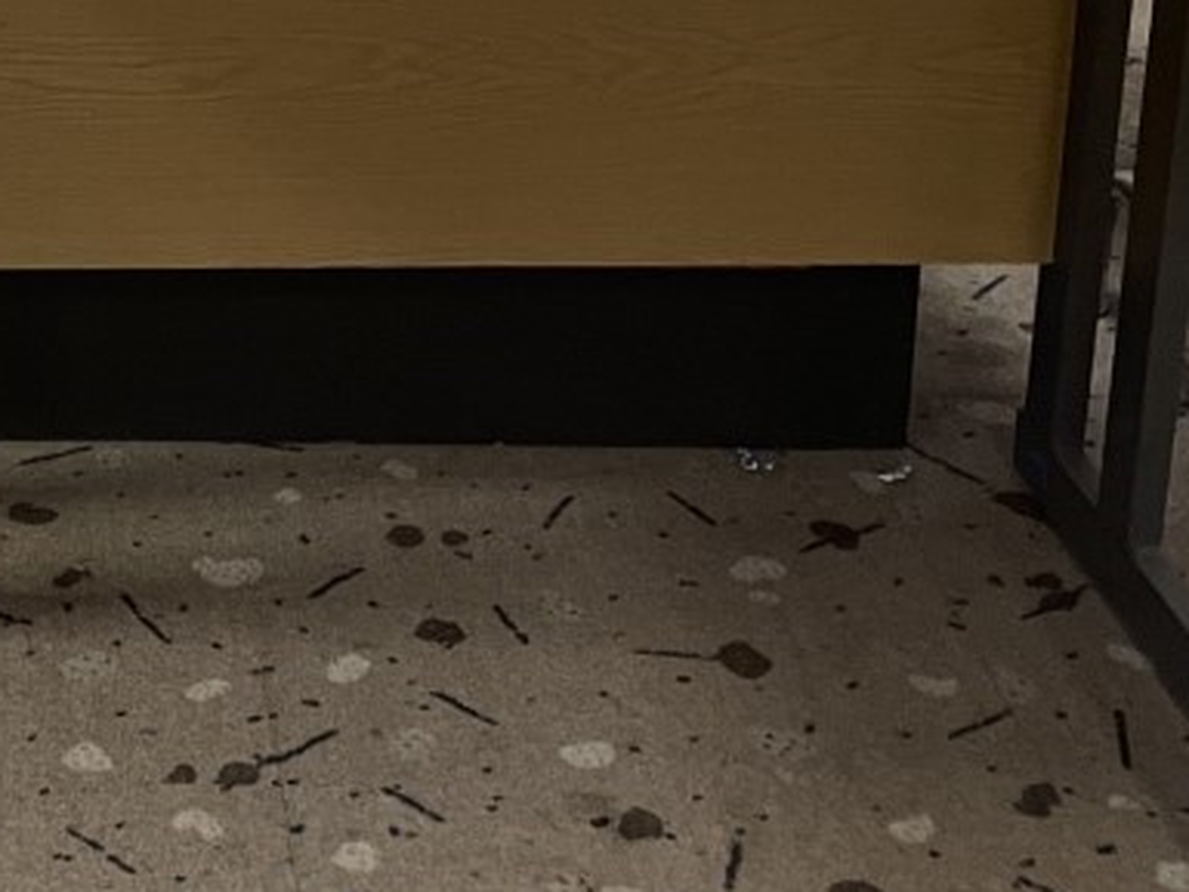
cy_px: -355
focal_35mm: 81
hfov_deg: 22.4
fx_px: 2783
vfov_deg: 16.9
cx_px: -213
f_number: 1.6
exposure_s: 1/50
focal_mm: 4.2
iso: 160
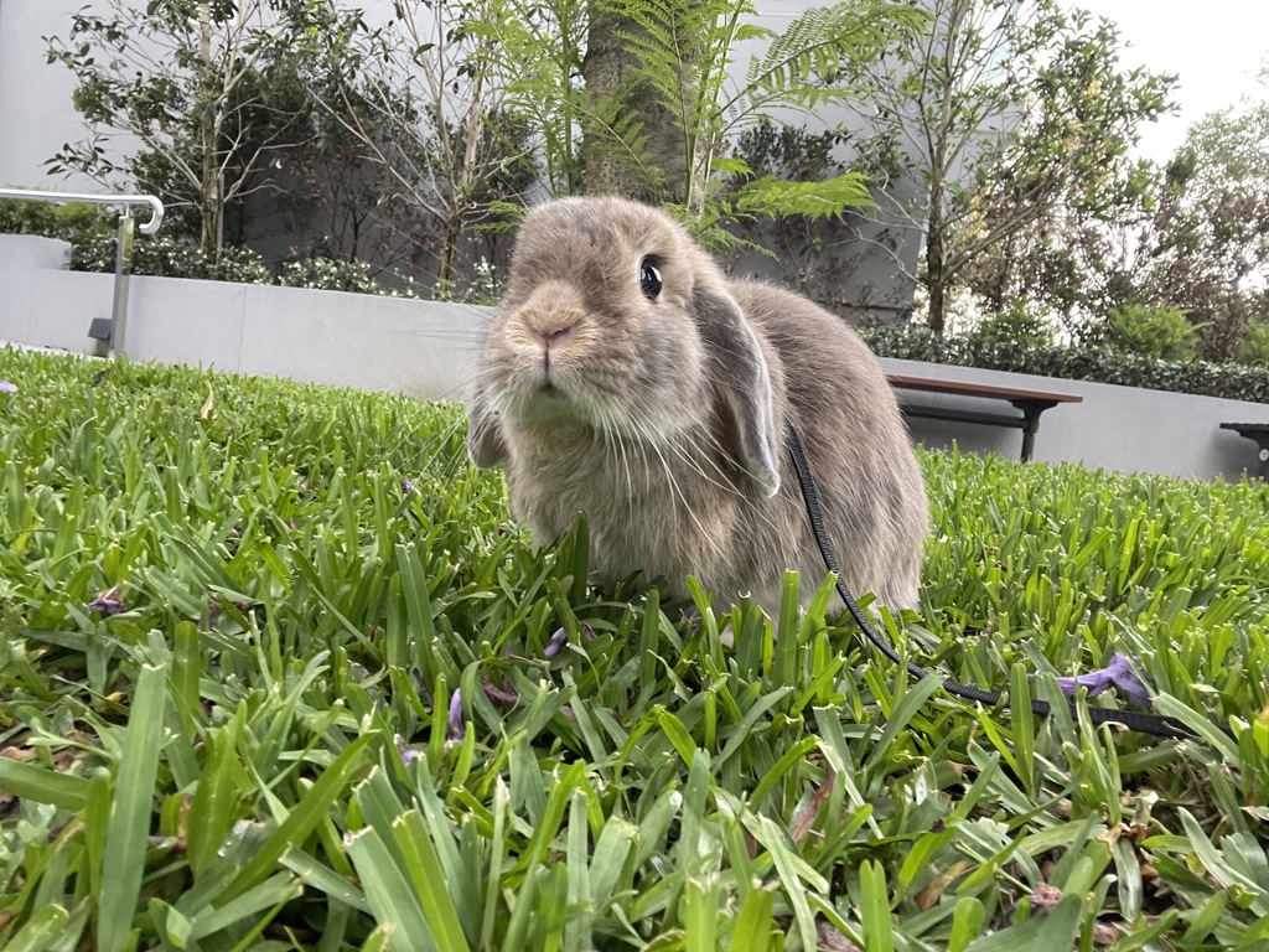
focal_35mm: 23
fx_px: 843
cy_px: 476
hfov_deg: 73.9
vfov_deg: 58.9
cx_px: 634
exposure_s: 1/60
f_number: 2.2
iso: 200
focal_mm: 2.71
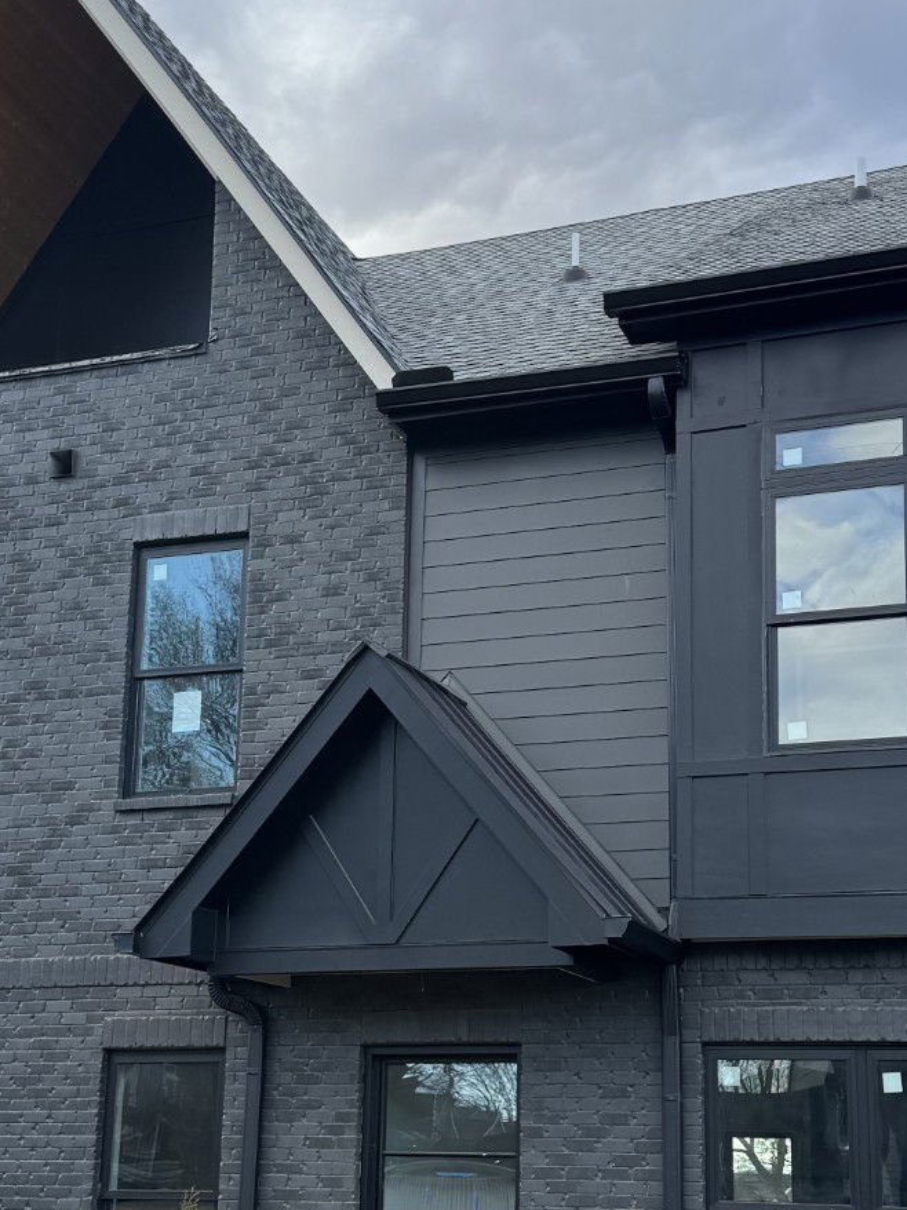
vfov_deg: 34.2
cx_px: 441
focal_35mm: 56
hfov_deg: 26.1
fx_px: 1957
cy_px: 759
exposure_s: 1/888
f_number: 1.78
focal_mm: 6.76
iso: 80
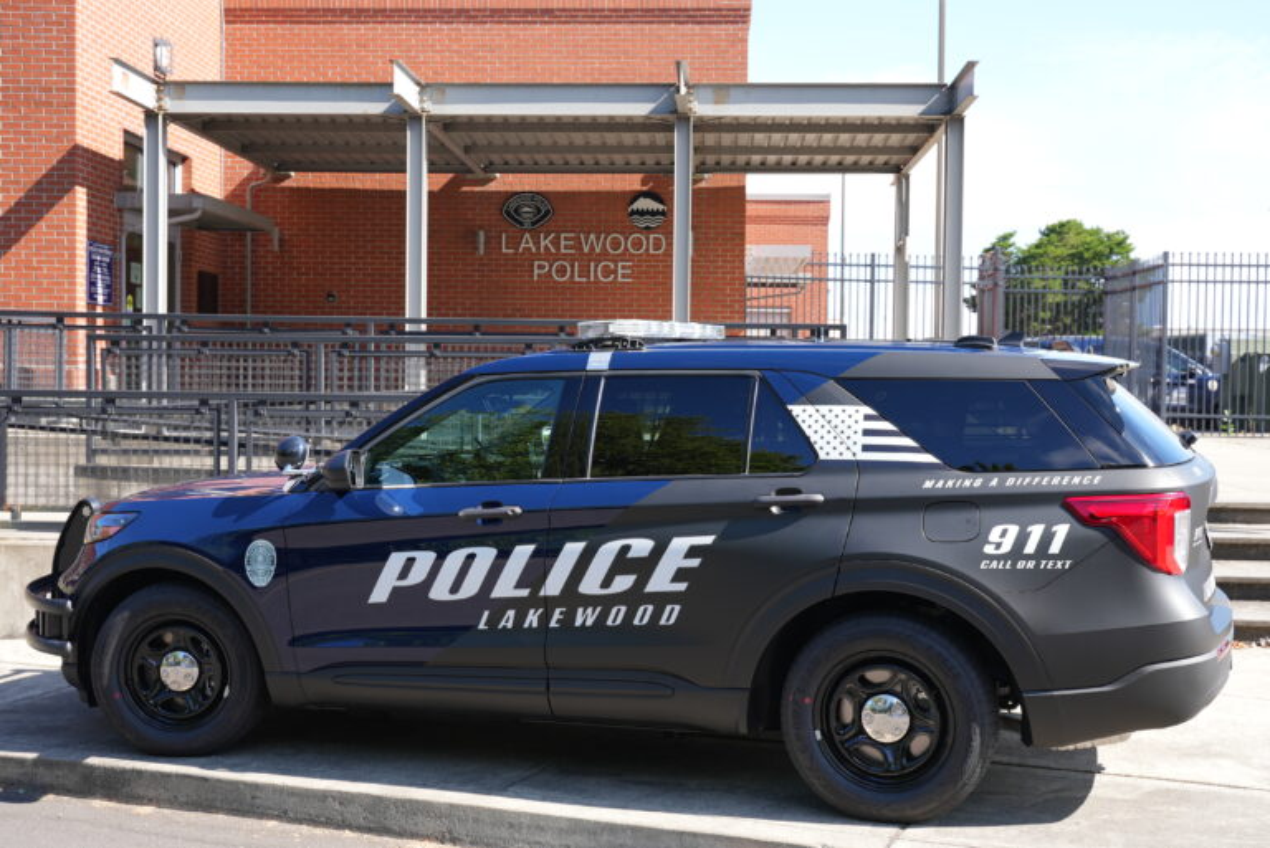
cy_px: 424
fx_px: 1447
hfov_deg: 47.4
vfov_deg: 32.7
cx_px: 635
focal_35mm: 41
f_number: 4.5
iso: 80
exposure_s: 1/125
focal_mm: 41
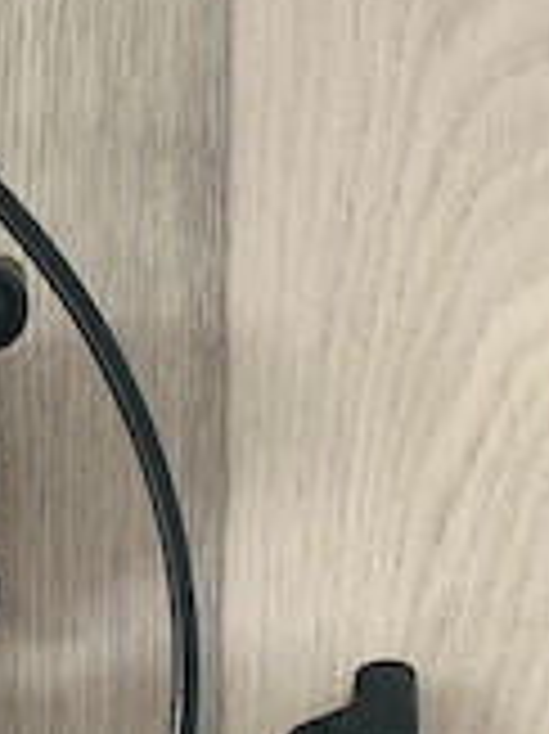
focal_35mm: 128
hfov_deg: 11.1
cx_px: -261
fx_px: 2710
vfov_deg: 13.4
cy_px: 1445
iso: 125
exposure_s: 1/66
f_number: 1.6
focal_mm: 5.1
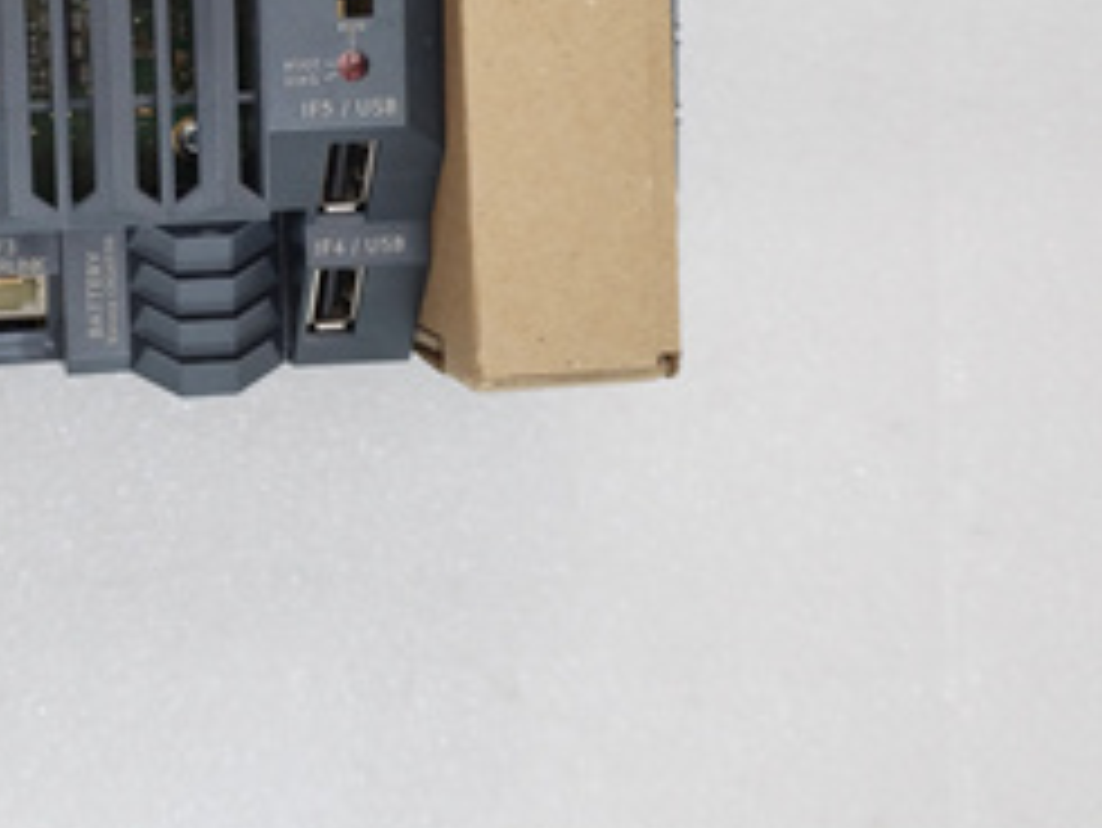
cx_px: 162
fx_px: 1688
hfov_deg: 34.6
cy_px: 119
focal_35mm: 53
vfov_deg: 26.8
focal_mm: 4.75
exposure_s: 1/33.3
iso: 320
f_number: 1.8
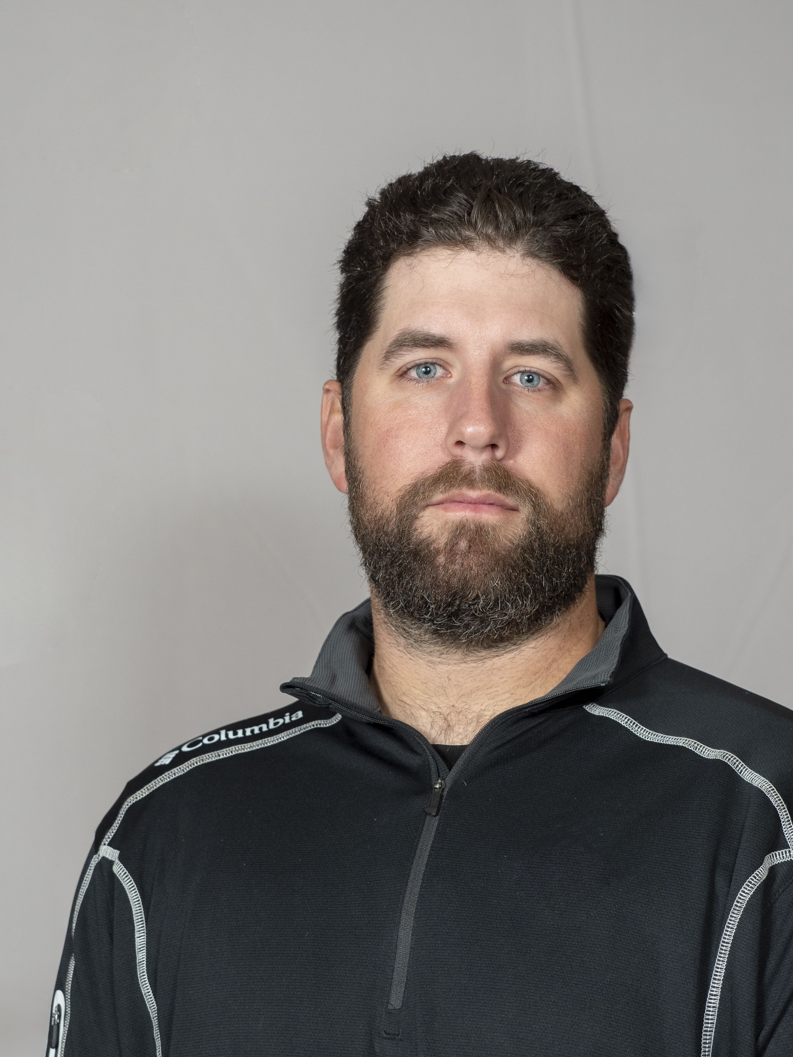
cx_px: 424
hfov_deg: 11.5
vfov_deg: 15.3
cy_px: 580
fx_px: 3940
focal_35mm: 129
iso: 640
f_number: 3.5
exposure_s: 1/250
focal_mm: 57
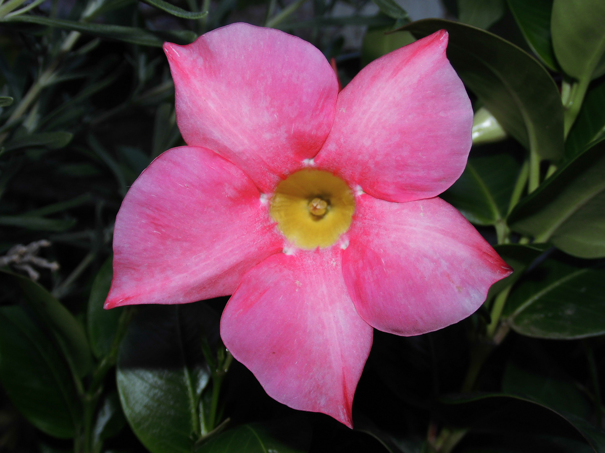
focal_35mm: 37
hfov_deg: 50.1
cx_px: 302
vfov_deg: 38.7
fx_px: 647
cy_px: 226
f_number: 3.6
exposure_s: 1/125
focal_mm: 6.61
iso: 64
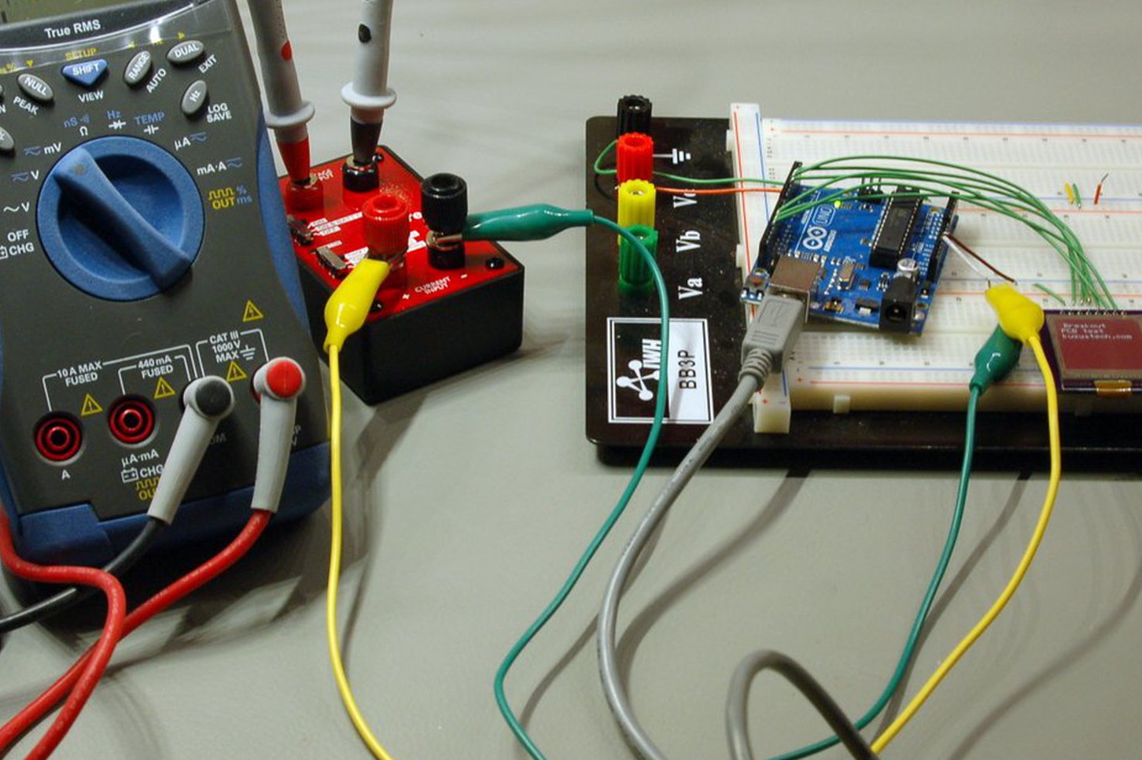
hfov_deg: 24.5
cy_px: 327
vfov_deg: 16.4
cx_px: 597
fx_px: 2631
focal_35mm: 83
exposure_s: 1/20
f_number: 8
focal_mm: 40
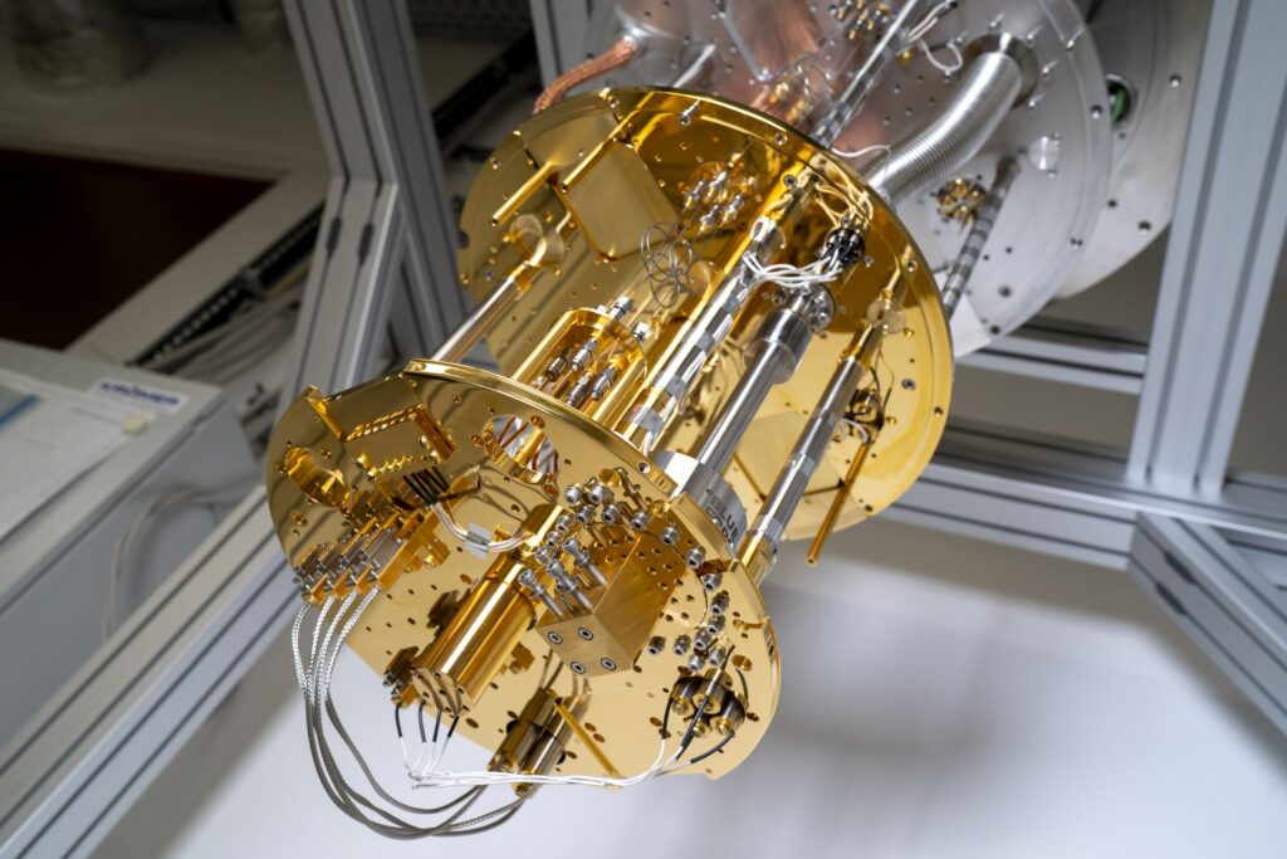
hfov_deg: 54.4
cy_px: 430
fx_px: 1251
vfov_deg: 37.9
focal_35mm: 35
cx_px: 644
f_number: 6.3
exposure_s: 1/100
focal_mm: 35
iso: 400
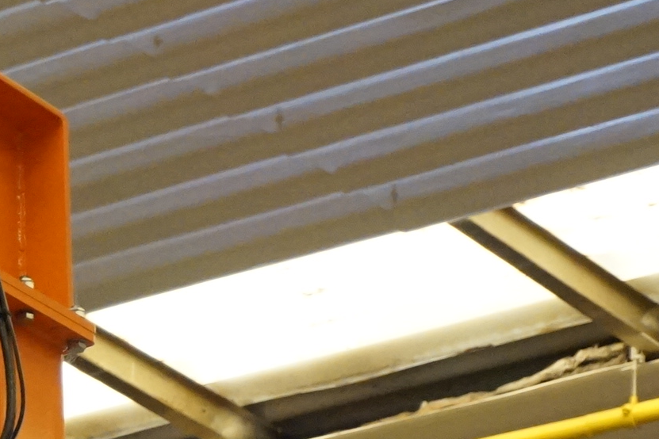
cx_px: -213
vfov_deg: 5.6
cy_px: 420
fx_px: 4521
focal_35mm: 247
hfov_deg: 8.2
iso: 3200
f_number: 5.6
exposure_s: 1/60
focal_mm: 50
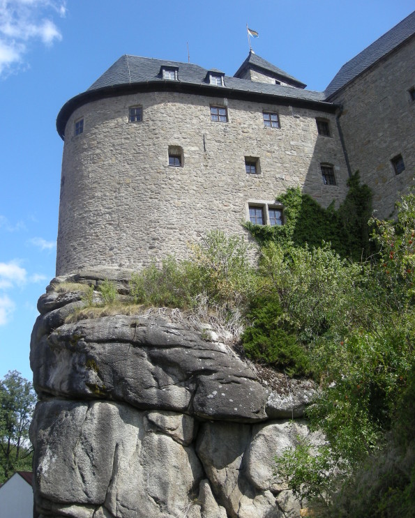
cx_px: 205
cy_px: 253
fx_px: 568
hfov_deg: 40.2
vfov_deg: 49.1
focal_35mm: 37
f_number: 2.8
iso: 50
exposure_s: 1/513
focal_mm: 5.7
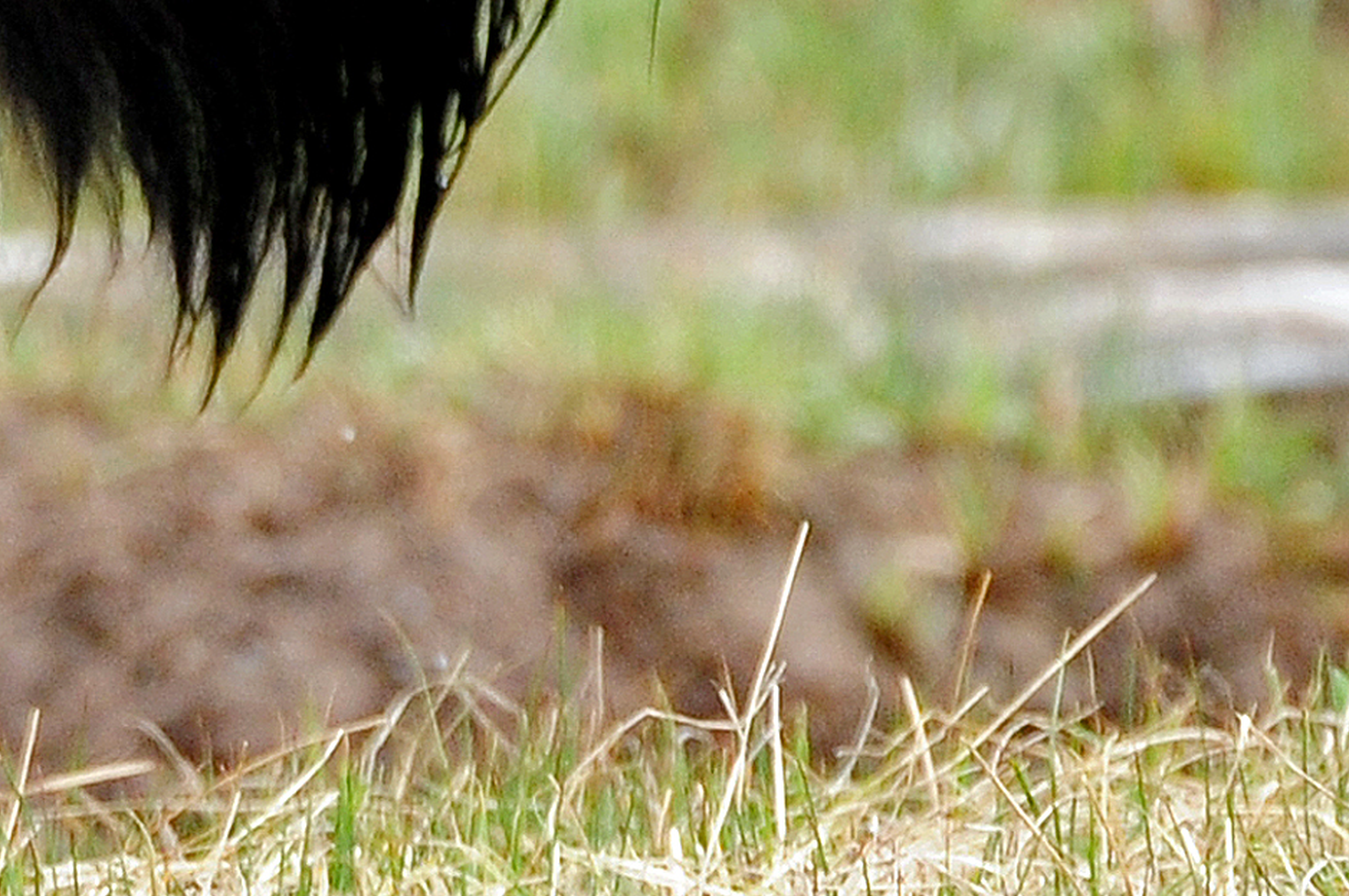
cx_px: -187
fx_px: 128260
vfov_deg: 0.4
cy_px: -955
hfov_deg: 0.6
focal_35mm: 3427
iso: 320
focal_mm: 500
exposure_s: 1/400
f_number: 5
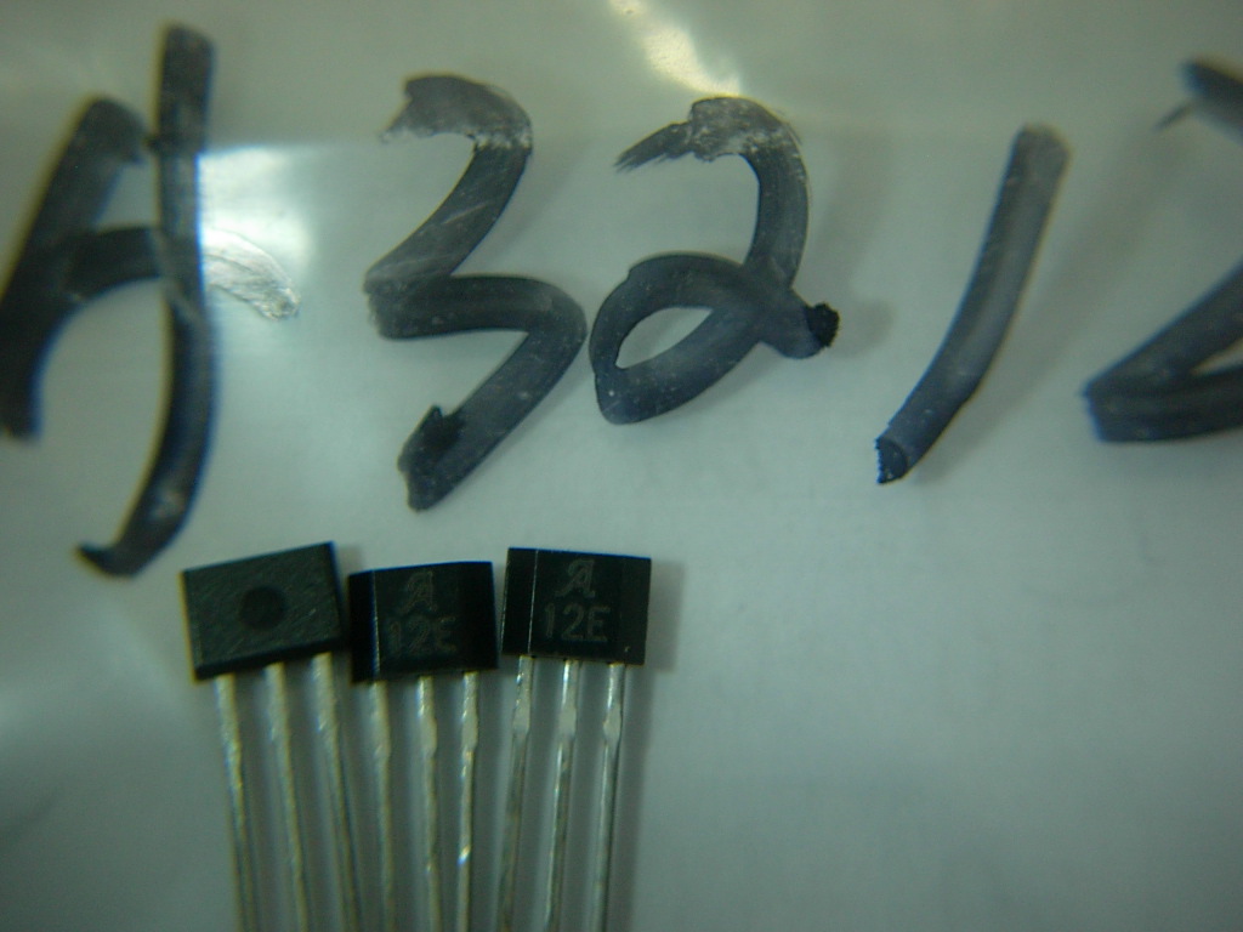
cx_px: 622
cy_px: 466
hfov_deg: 49.0
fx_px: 1365
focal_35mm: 38
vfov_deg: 37.7
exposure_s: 1/32
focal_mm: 7.8
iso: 154
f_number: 2.8
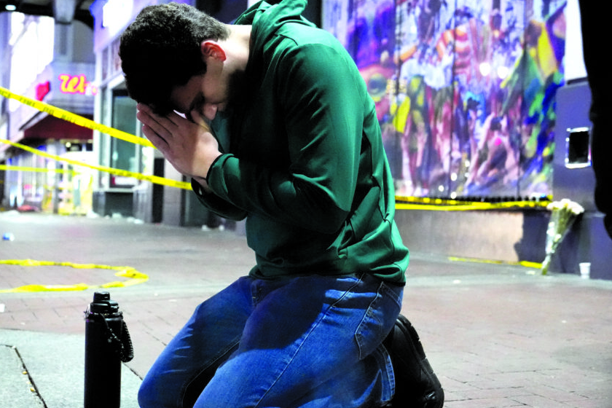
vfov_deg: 24.6
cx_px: 222
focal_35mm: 55
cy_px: 211
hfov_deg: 36.0
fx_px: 935
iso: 12800
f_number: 4.5
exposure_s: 1/200
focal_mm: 42
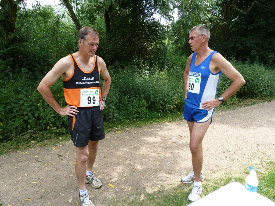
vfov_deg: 54.9
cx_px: 138
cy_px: 103
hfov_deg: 69.4
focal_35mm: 25
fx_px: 199
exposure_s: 1/125
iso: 80
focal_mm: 4.1
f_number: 3.5
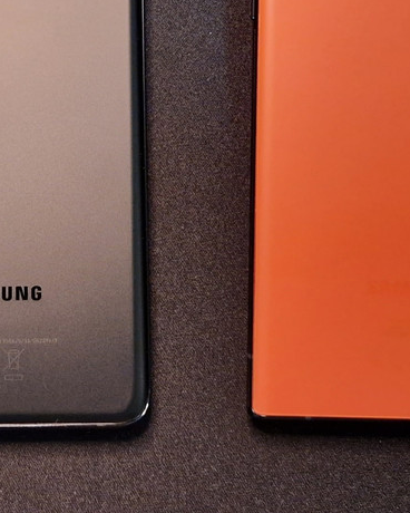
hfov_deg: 29.1
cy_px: 94
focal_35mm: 52
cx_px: 183
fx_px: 789
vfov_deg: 34.7
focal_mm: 5.4
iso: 500
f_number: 1.8
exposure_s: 1/50
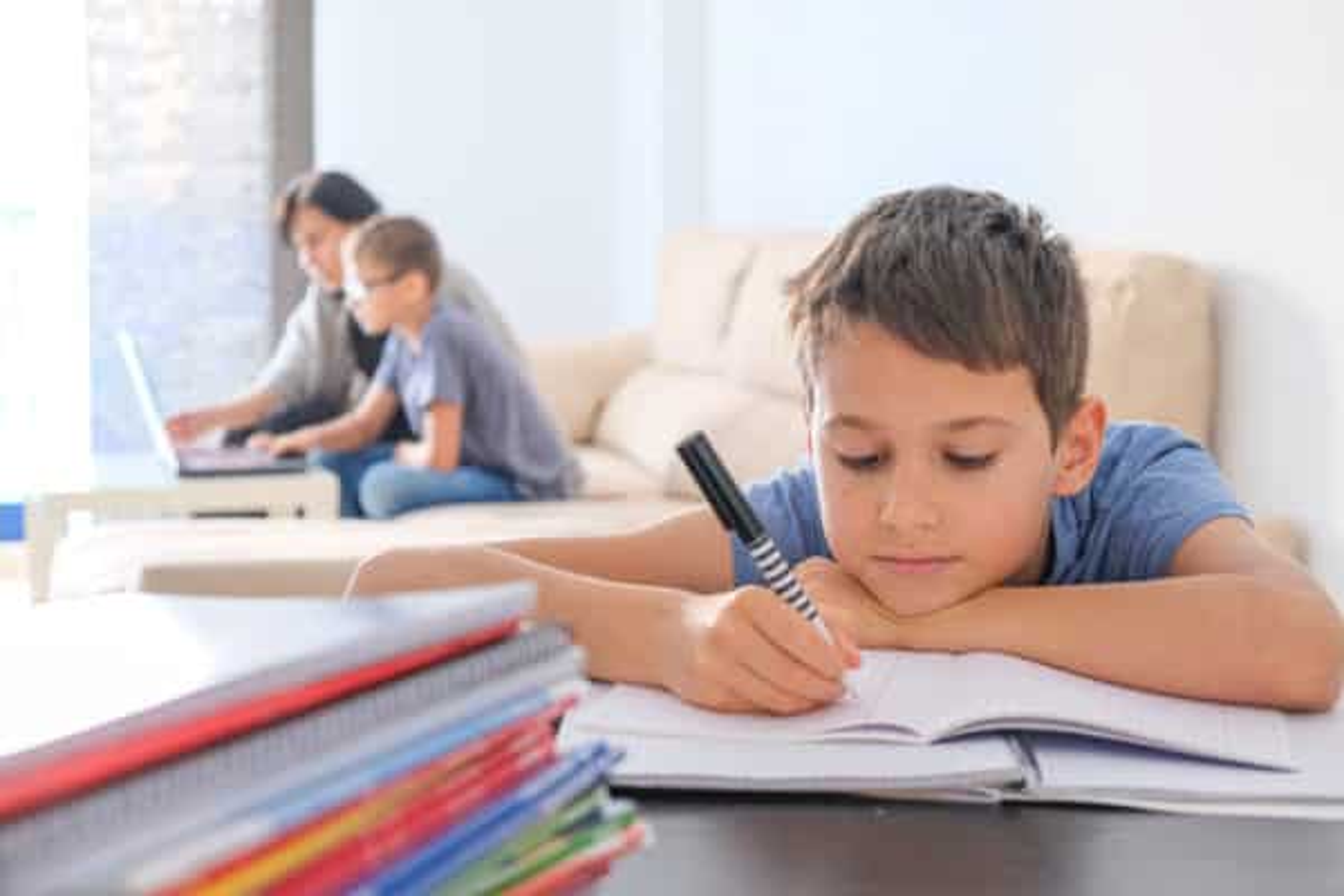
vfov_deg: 19.7
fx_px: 2576
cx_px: 672
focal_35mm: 69
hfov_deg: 29.2
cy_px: 448
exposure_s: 1/30
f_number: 4
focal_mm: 46.3
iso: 2500
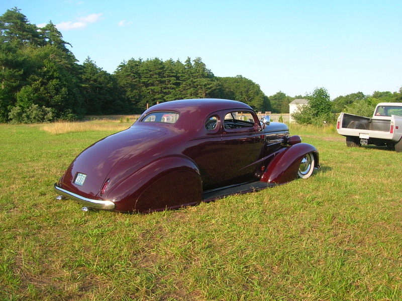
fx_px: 395
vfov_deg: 41.8
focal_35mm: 34
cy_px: 150
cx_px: 201
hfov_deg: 54.0
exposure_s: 1/155
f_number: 4.9
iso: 50
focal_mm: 5.7
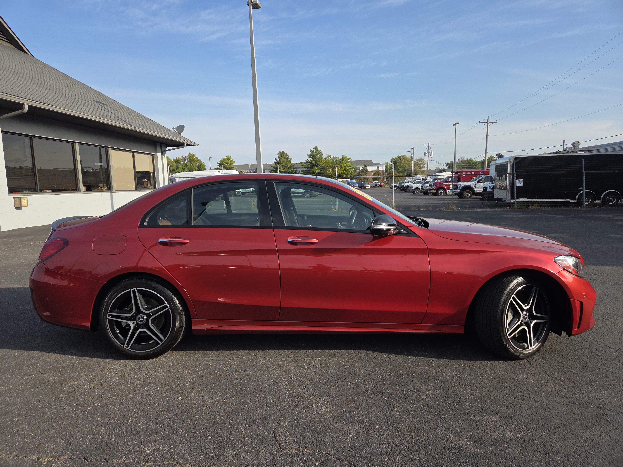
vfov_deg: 58.9
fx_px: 414
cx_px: 312
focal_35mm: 23
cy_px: 234
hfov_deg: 73.9
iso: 80
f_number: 1.8
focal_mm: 5.4
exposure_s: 1/2921
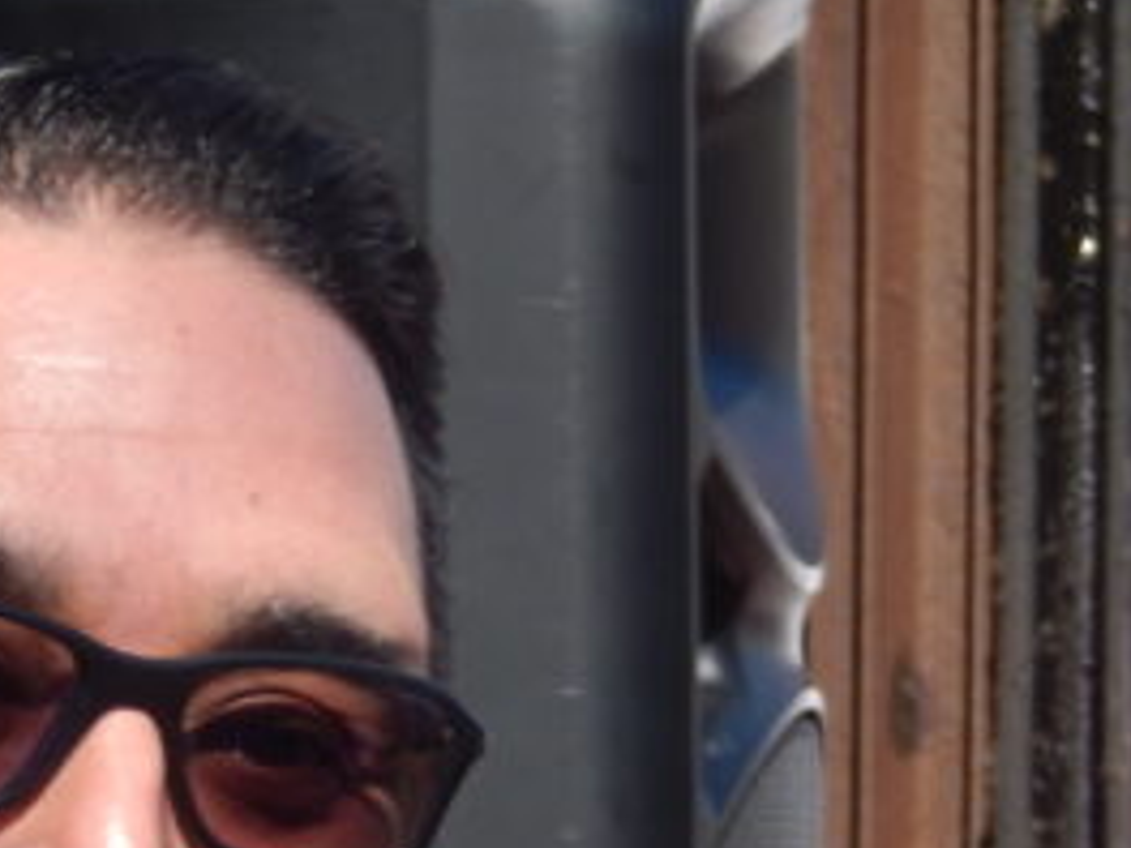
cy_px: 1109
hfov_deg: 2.7
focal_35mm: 734
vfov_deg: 2.0
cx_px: -99
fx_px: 23982
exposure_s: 1/400
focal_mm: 44.9
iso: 125
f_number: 5.6
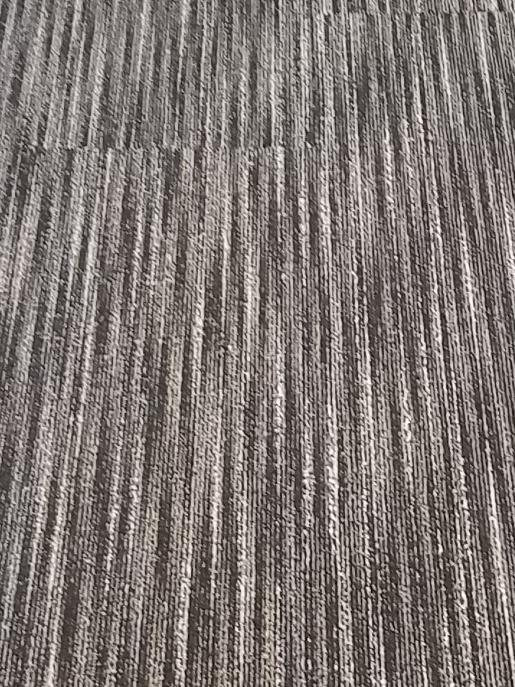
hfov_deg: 13.4
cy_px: 557
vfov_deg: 17.7
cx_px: 426
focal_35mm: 110
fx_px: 2182
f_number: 1.7
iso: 200
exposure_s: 1/24
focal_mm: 4.2
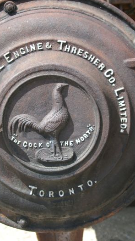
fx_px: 427
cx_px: 60
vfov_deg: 31.4
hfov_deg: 18.0
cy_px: 119
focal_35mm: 67
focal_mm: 28
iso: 100
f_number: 3.5
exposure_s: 1/200
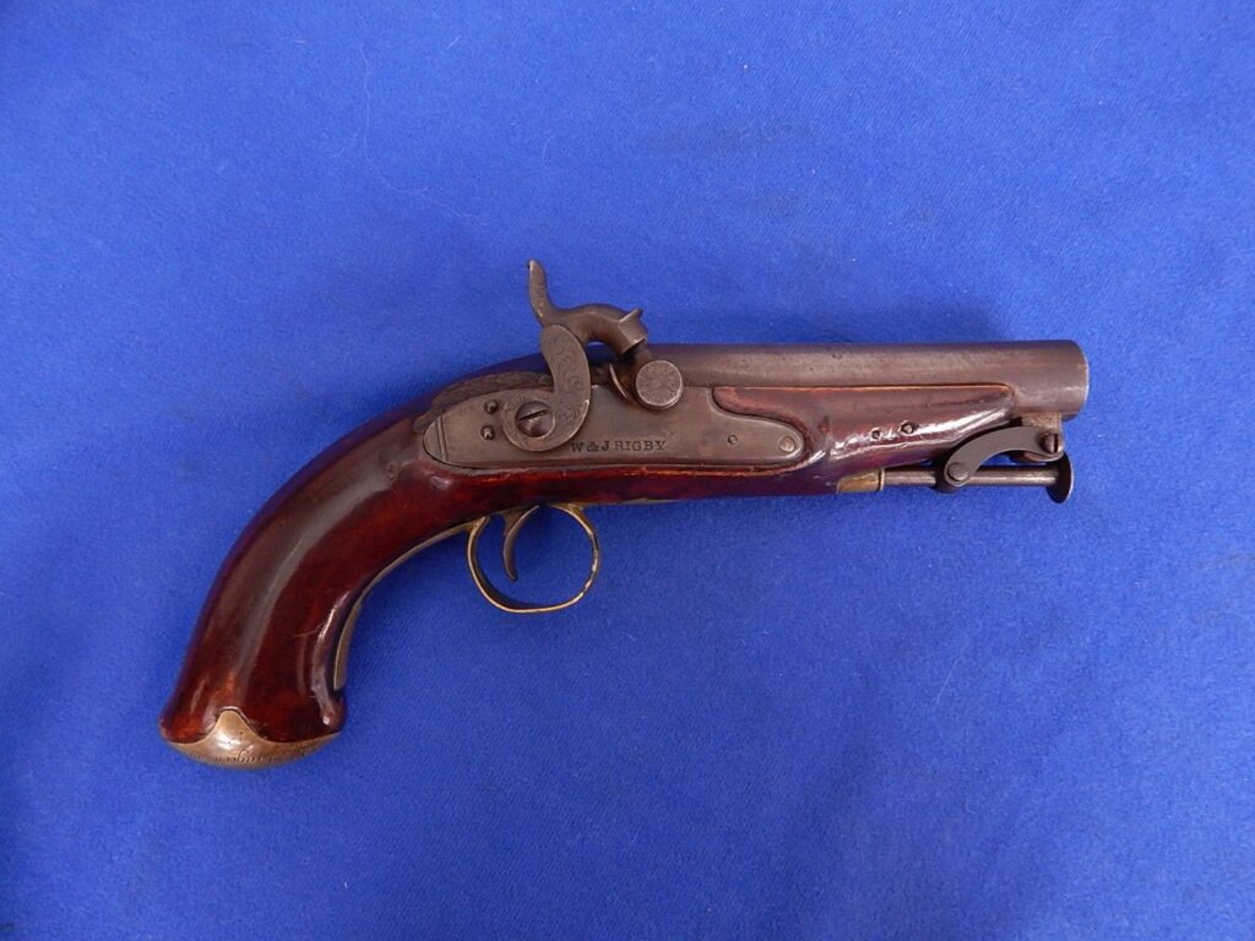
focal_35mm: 22
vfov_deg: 61.1
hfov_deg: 76.4
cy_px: 470
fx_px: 798
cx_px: 628
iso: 400
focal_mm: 4
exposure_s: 1/13
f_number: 3
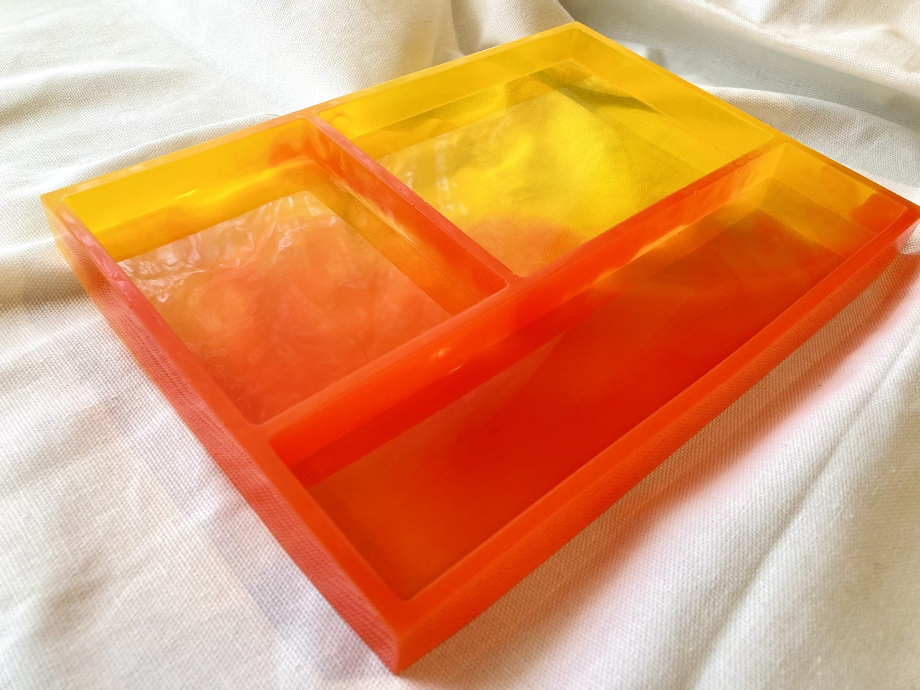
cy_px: 345
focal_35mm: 28
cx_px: 460
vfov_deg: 49.7
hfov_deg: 63.4
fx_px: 744
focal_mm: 3.99
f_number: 1.8
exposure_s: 1/60
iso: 64
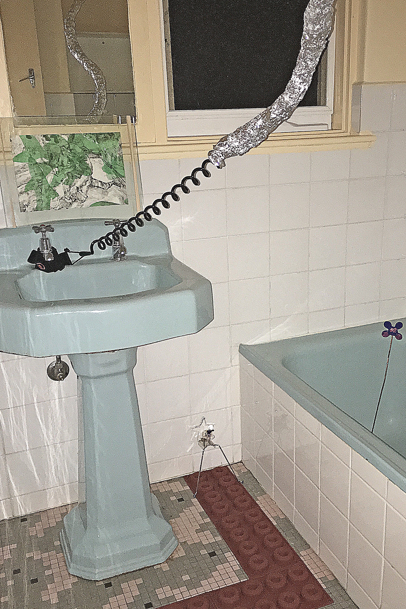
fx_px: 643
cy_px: 327
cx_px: 241
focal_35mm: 38
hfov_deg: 35.0
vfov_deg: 50.6
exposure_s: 1/17
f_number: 2.2
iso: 200
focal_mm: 4.15
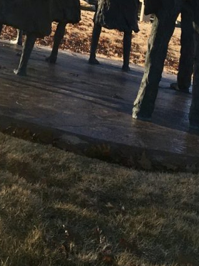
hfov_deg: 14.0
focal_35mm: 105
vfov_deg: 16.4
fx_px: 805
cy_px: -173
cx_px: 52
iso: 25
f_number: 2.2
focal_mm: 4.15
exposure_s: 1/1099
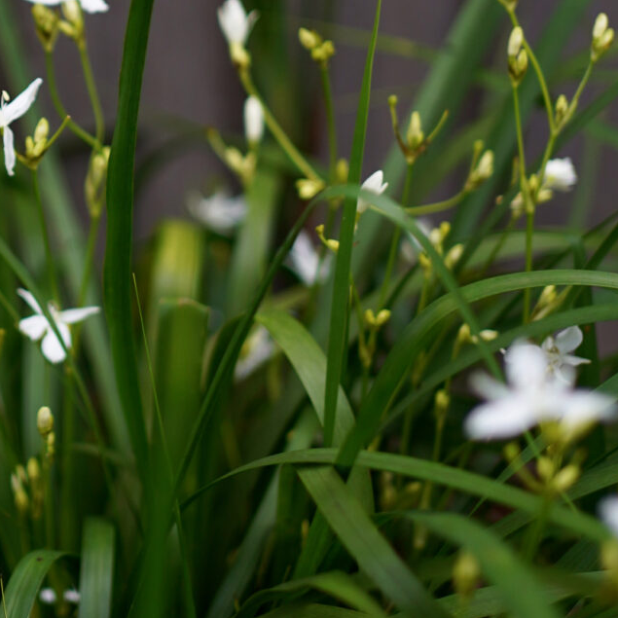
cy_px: 319
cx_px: -26
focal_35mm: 72
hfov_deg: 22.9
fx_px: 1454
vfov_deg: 24.0
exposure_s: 1/125
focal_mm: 35
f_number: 1.8
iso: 200
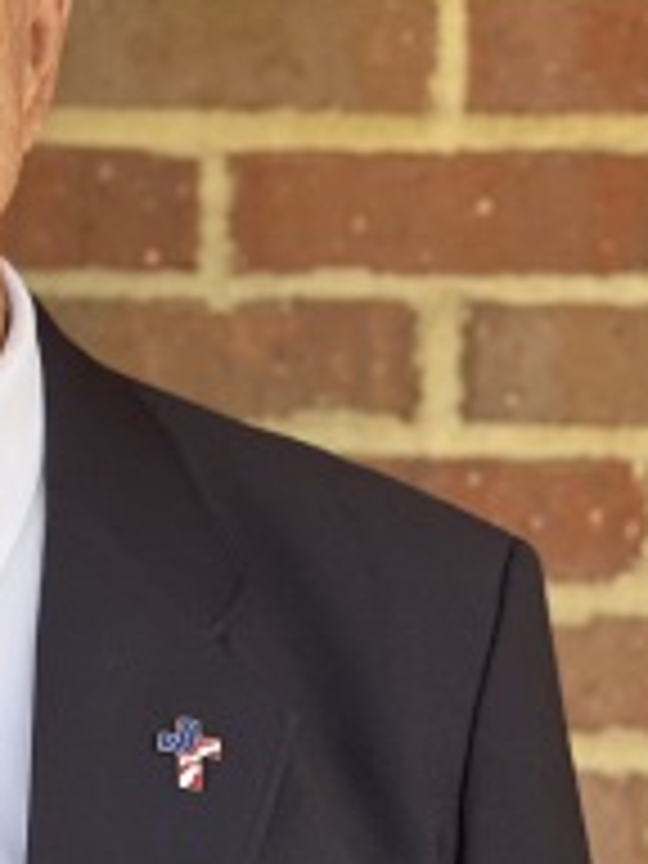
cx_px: -169
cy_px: 536
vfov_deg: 9.8
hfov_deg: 7.3
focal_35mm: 201
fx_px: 5017
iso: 80
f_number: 2.8
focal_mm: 9
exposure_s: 1/121
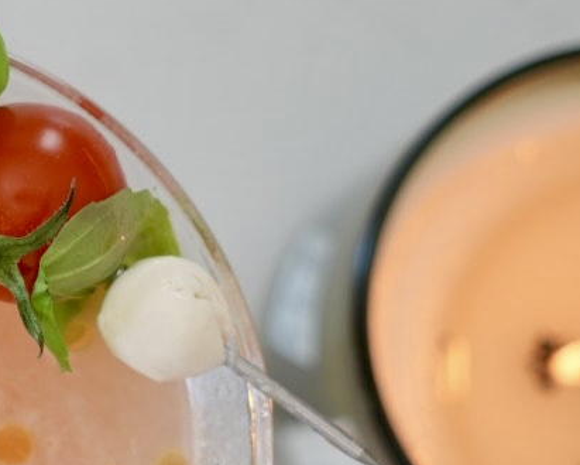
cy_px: 452
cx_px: -178
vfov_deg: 10.6
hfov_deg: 12.8
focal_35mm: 145
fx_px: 2491
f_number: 2.8
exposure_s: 1/160
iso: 500
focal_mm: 26.2
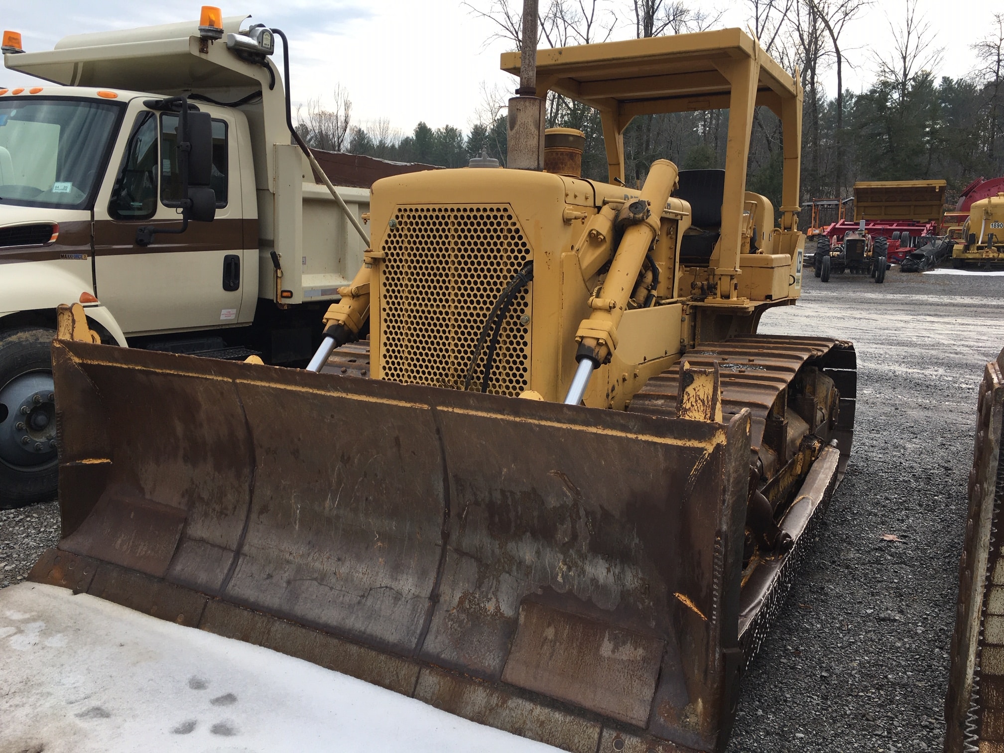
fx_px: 841
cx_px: 502
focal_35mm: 29
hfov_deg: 61.7
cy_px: 376
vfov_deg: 48.2
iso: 25
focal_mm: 4.15
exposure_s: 1/460
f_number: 2.2
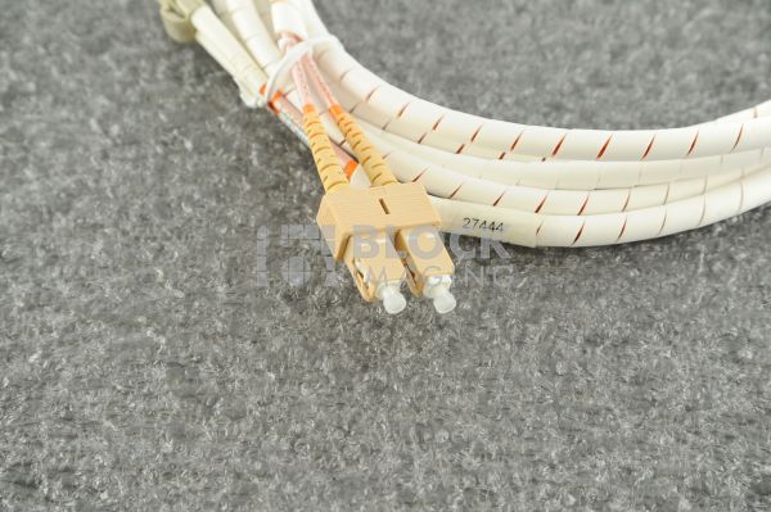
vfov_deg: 11.4
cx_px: 386
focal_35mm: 120
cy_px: 256
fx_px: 2568
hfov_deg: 17.1
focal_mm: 120
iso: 1600
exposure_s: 1/100
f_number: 9
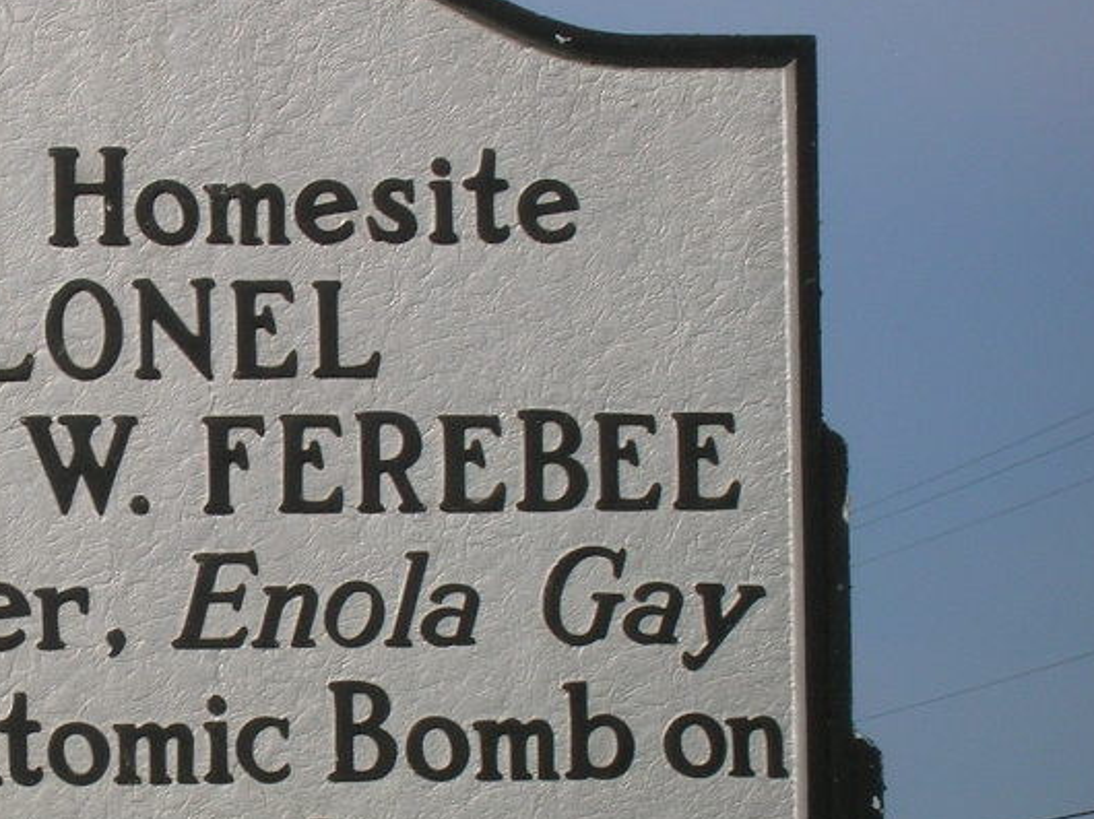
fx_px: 6223
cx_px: 89
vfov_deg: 7.5
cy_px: 565
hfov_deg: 10.0
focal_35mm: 197
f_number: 8.2
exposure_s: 1/260
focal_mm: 17.1
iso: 50
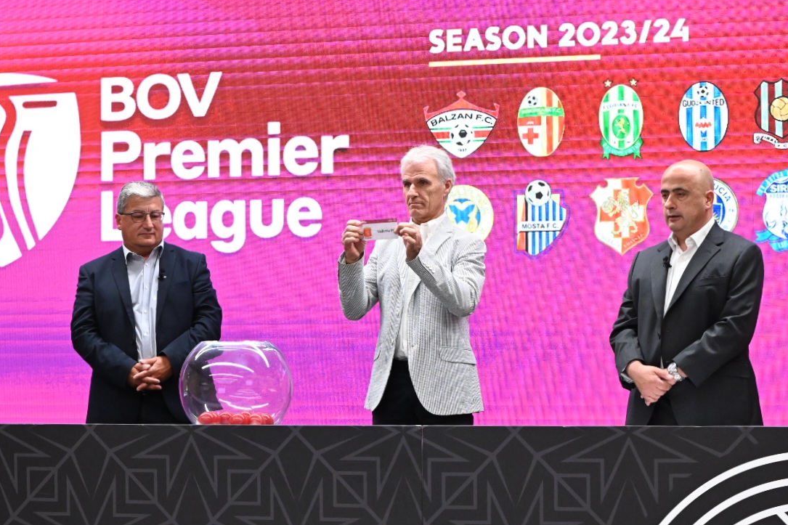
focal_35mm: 103
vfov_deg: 13.3
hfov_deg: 19.8
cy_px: 341
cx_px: 346
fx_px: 2254
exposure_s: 1/667
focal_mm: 70
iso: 8000
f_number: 3.2
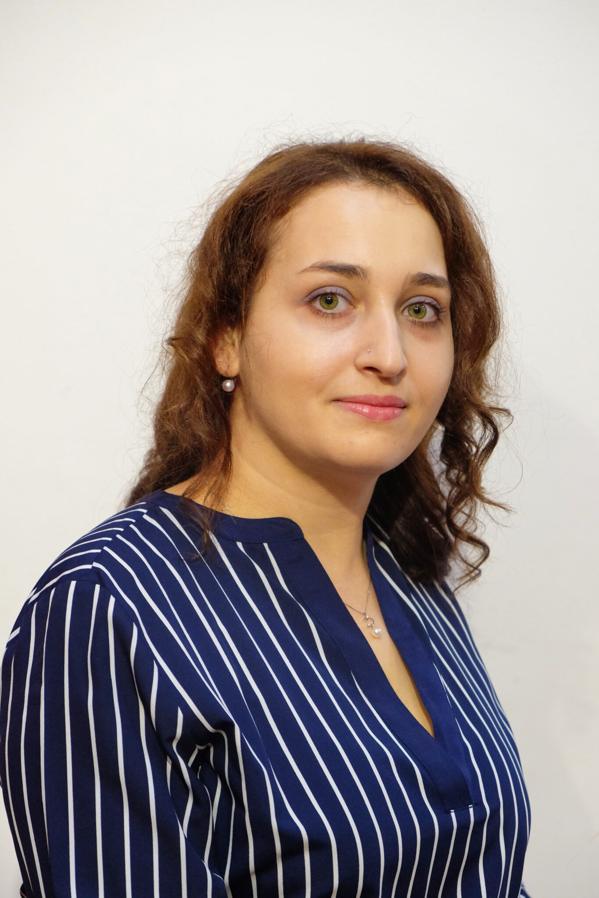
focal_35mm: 83
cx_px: 300
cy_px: 449
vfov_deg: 24.5
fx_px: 2072
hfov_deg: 16.5
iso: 1600
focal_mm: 55
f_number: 4
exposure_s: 1/52
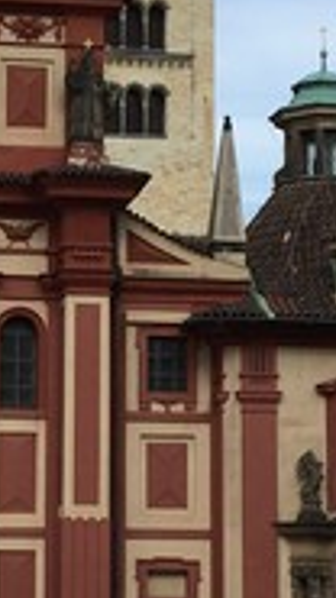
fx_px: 1981
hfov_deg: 9.7
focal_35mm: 125
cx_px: 79
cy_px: 252
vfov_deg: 17.2
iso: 25
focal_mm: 4.15
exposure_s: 1/1261
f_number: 2.2
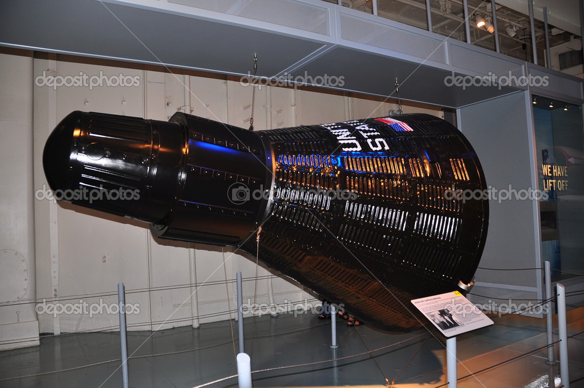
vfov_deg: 47.8
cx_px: 292
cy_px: 194
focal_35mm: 27
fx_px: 437
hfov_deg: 67.4
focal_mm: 18
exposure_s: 1/60
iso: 200
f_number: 3.5
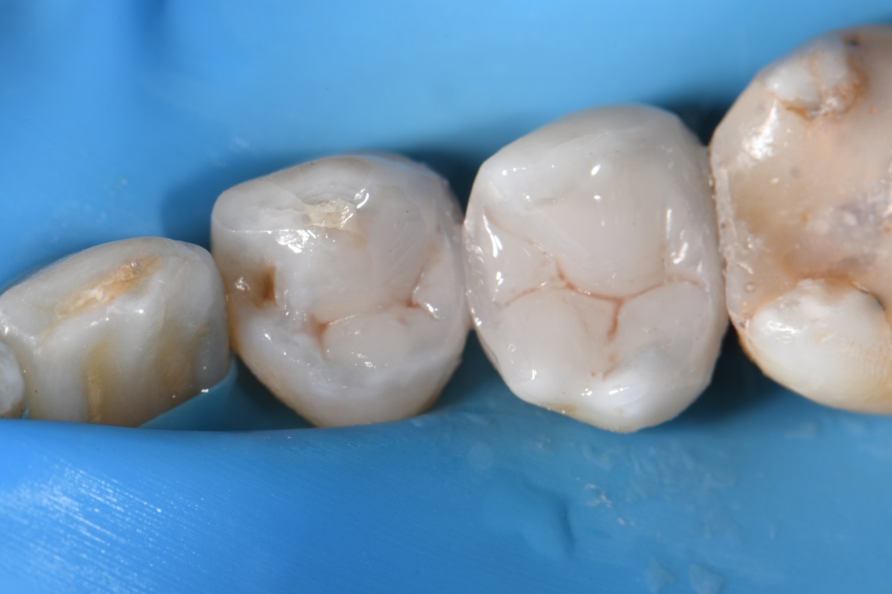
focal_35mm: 157
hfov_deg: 13.1
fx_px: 3888
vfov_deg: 8.7
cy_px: 297
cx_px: 446
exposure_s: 1/160
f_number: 32
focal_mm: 105
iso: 200
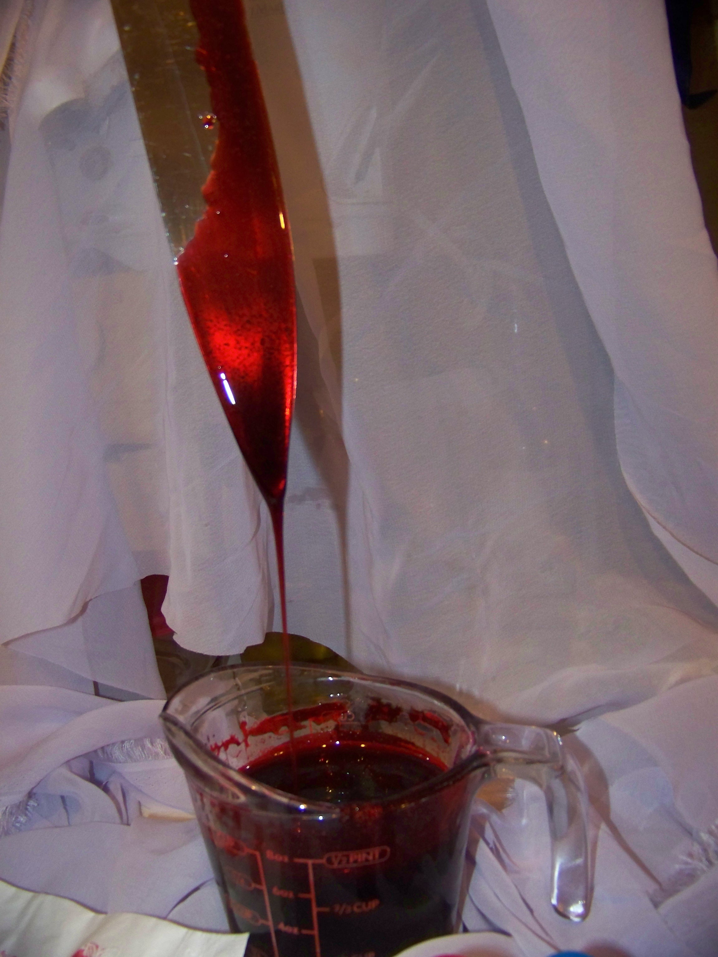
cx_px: 359
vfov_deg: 51.4
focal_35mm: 36
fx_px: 996
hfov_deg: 39.7
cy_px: 478
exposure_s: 1/30
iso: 200
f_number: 2.8
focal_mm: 5.85
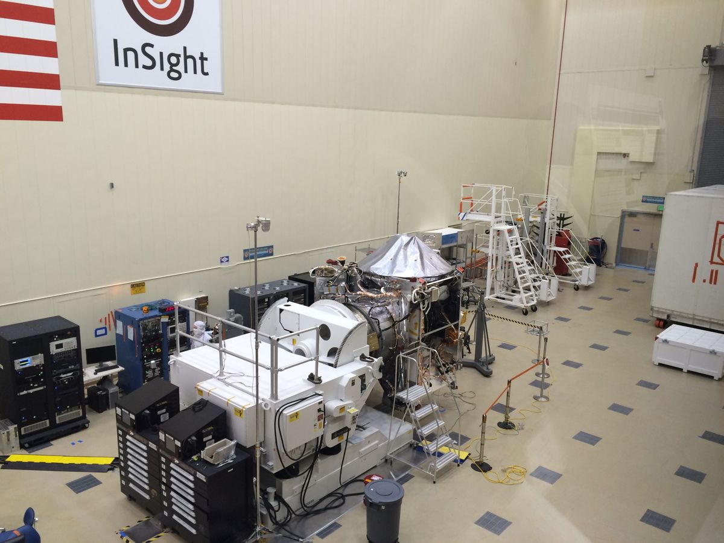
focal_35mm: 29
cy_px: 272
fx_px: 607
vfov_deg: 48.2
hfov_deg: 61.7
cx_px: 362
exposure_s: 1/40
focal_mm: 4.15
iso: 40
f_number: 2.2
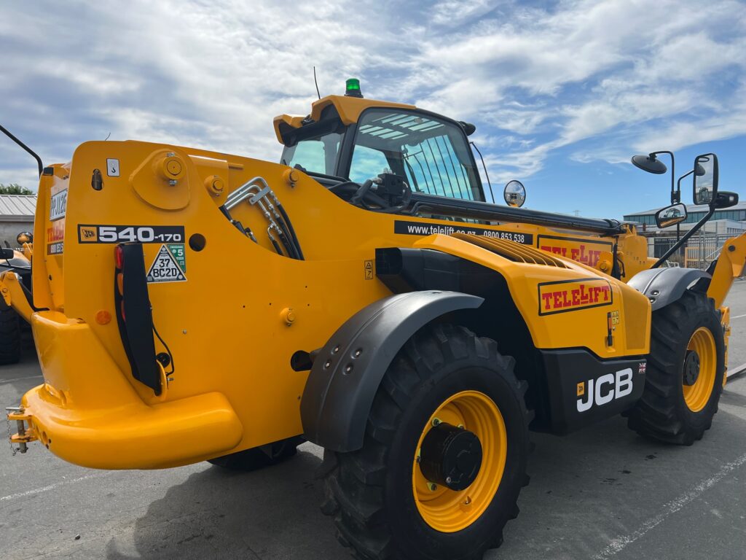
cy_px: 280
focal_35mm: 26
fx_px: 560
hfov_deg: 67.3
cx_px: 373
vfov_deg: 53.1
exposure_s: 1/6579
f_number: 1.5
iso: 50
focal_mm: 5.7
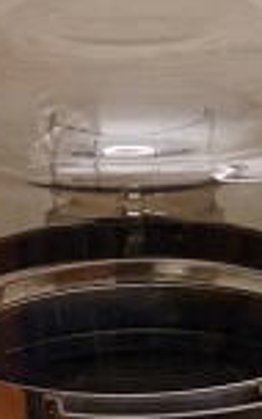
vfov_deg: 10.2
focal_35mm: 201
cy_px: 546
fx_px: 2296
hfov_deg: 6.5
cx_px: 124
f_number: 4
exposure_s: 1/160
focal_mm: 50
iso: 1600
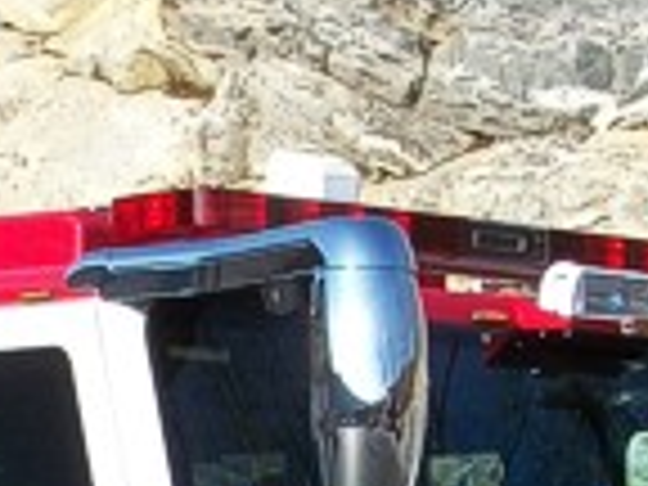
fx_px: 5260
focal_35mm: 281
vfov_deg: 5.2
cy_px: 956
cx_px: -252
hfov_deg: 7.0
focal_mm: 9.7
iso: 80
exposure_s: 1/400
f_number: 4
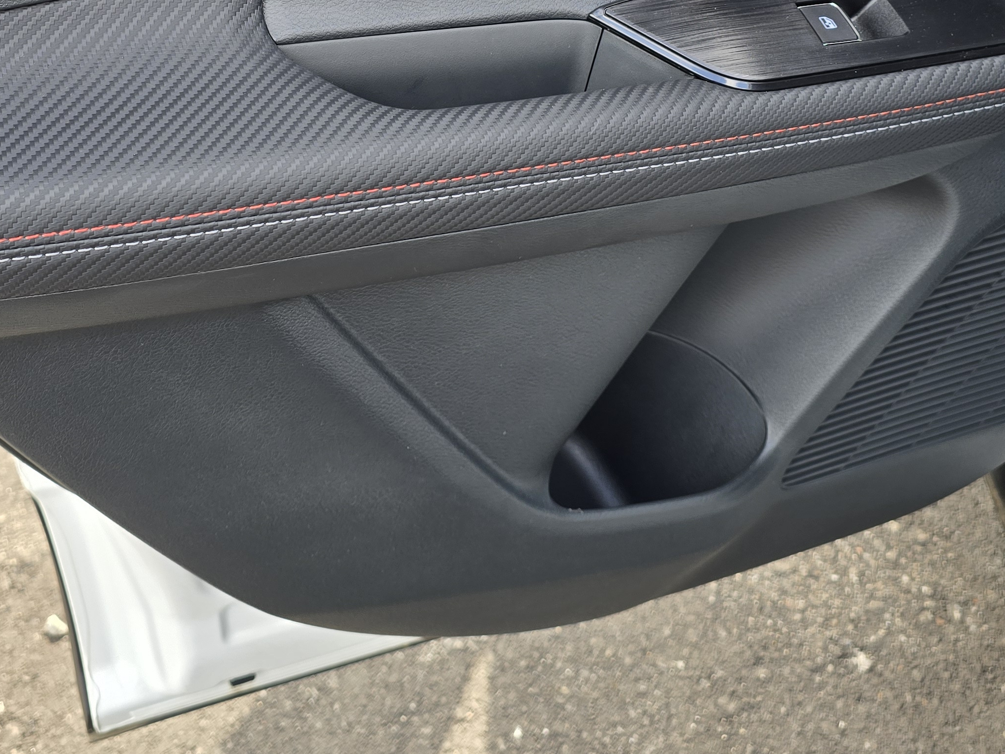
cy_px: 29
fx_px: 1306
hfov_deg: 41.8
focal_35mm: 45
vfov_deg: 30.3
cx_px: 388
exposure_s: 1/180
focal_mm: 6.3
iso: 20
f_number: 1.7
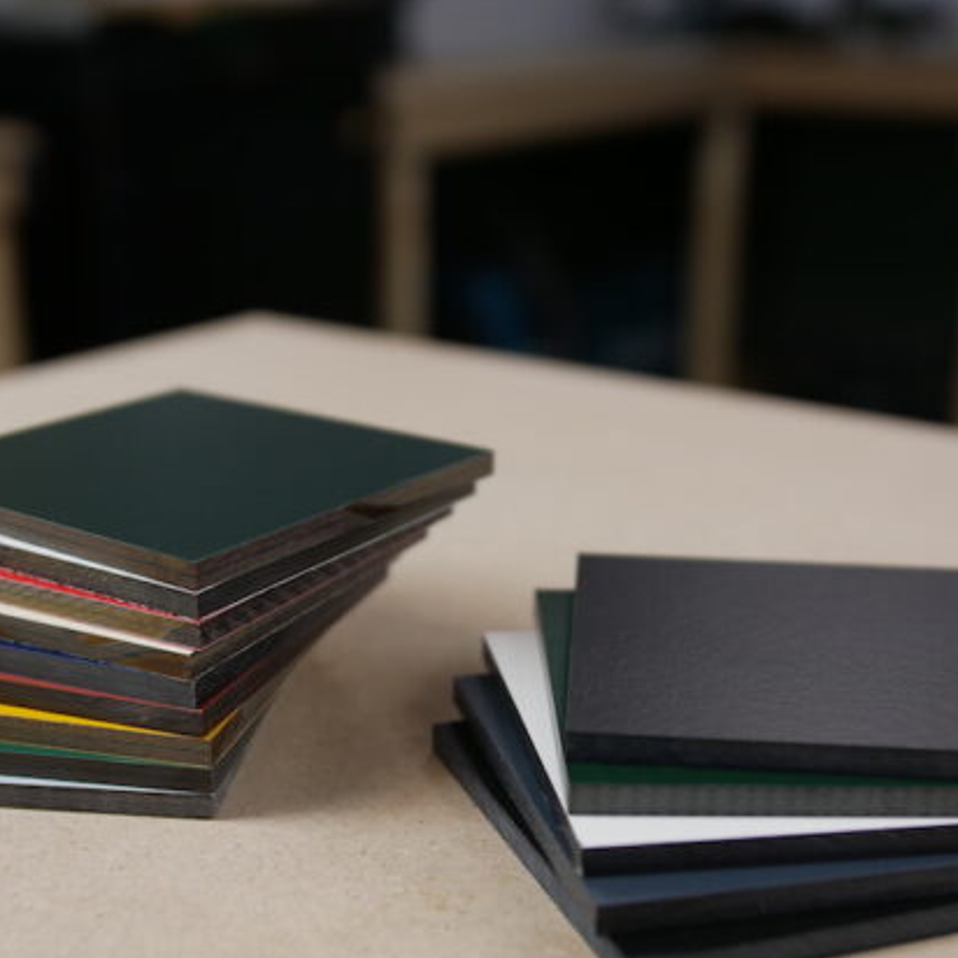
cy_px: 617
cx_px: 423
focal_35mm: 56
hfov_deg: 30.5
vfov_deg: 30.4
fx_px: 1753
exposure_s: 1/400
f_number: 1.6
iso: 200
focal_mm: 17
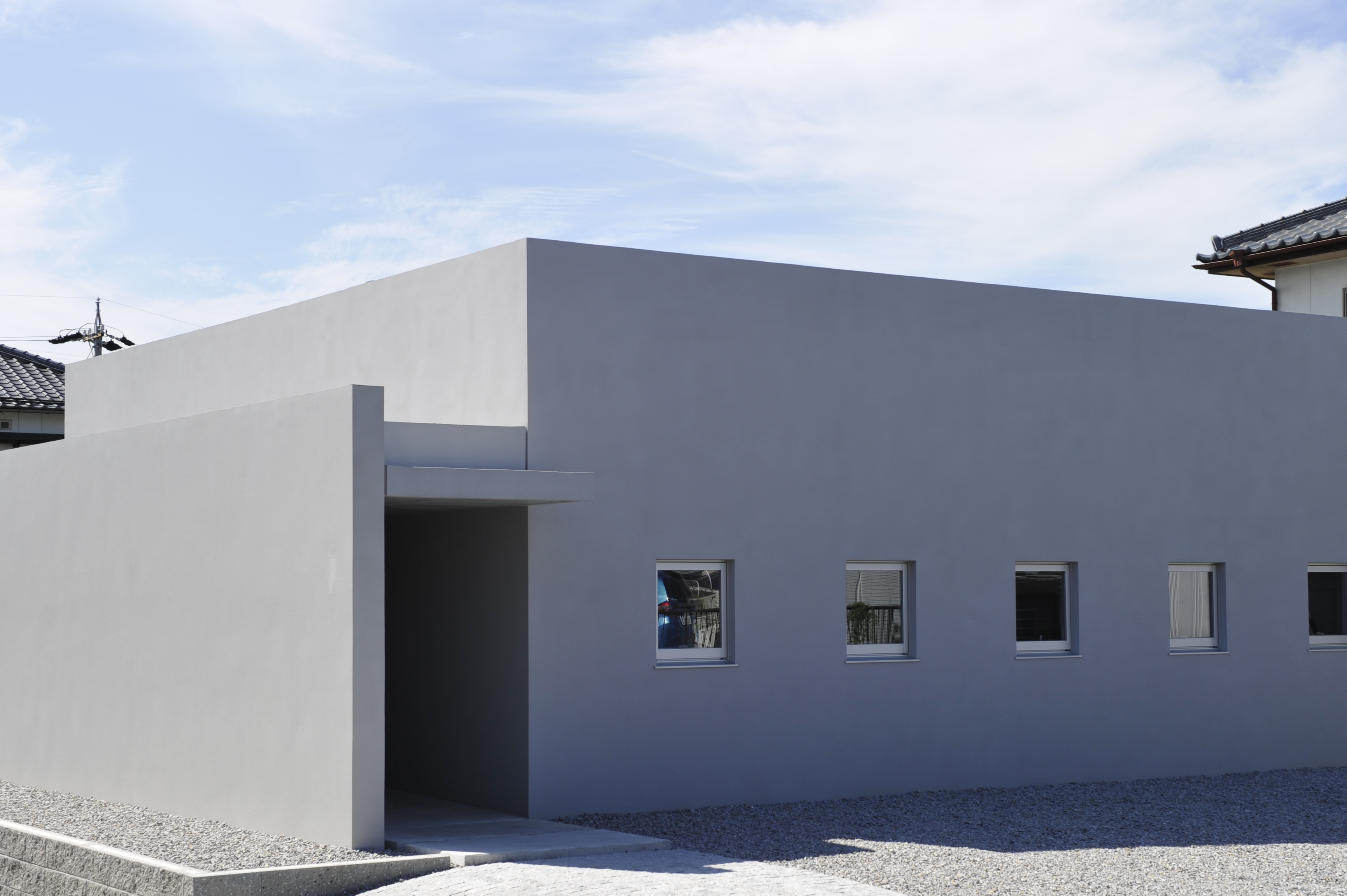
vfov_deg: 22.9
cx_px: 675
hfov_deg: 34.0
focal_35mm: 59
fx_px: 2206
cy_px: 512
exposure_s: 1/320
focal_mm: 48
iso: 200
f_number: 9
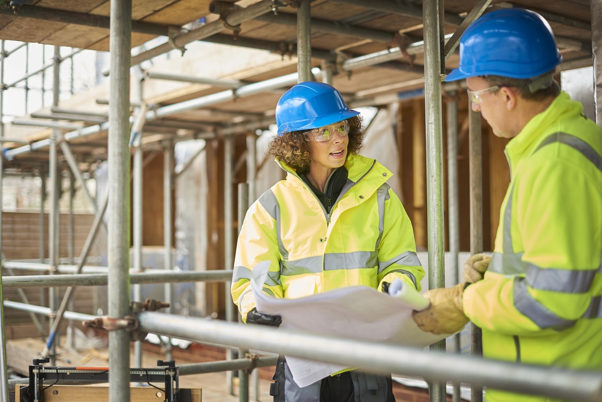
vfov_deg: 27.0
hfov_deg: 39.6
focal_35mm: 50
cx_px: 301
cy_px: 201
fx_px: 836
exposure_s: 1/125
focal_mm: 50
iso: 200
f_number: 2.2
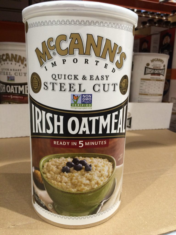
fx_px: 197
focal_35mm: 29
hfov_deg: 48.2
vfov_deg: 61.7
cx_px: 88
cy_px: 118
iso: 160
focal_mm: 4.15
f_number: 2.2
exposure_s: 1/30
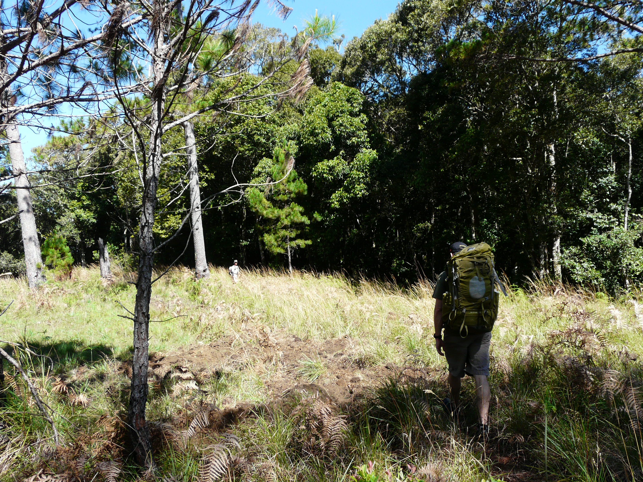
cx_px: 322
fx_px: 539
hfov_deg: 61.7
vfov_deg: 48.2
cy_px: 241
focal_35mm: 29
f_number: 4.5
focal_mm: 4.7
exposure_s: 1/200
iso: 100
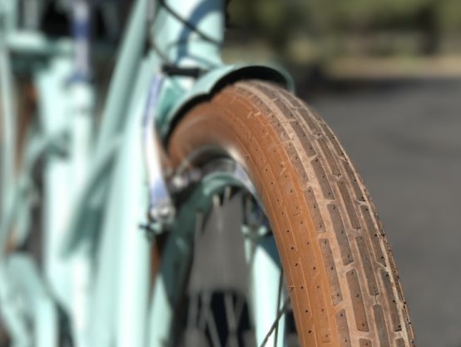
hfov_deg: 24.7
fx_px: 1053
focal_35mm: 79
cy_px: 229
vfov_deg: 18.6
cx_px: 260
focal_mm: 6.6
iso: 20
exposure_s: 1/1064
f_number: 2.8
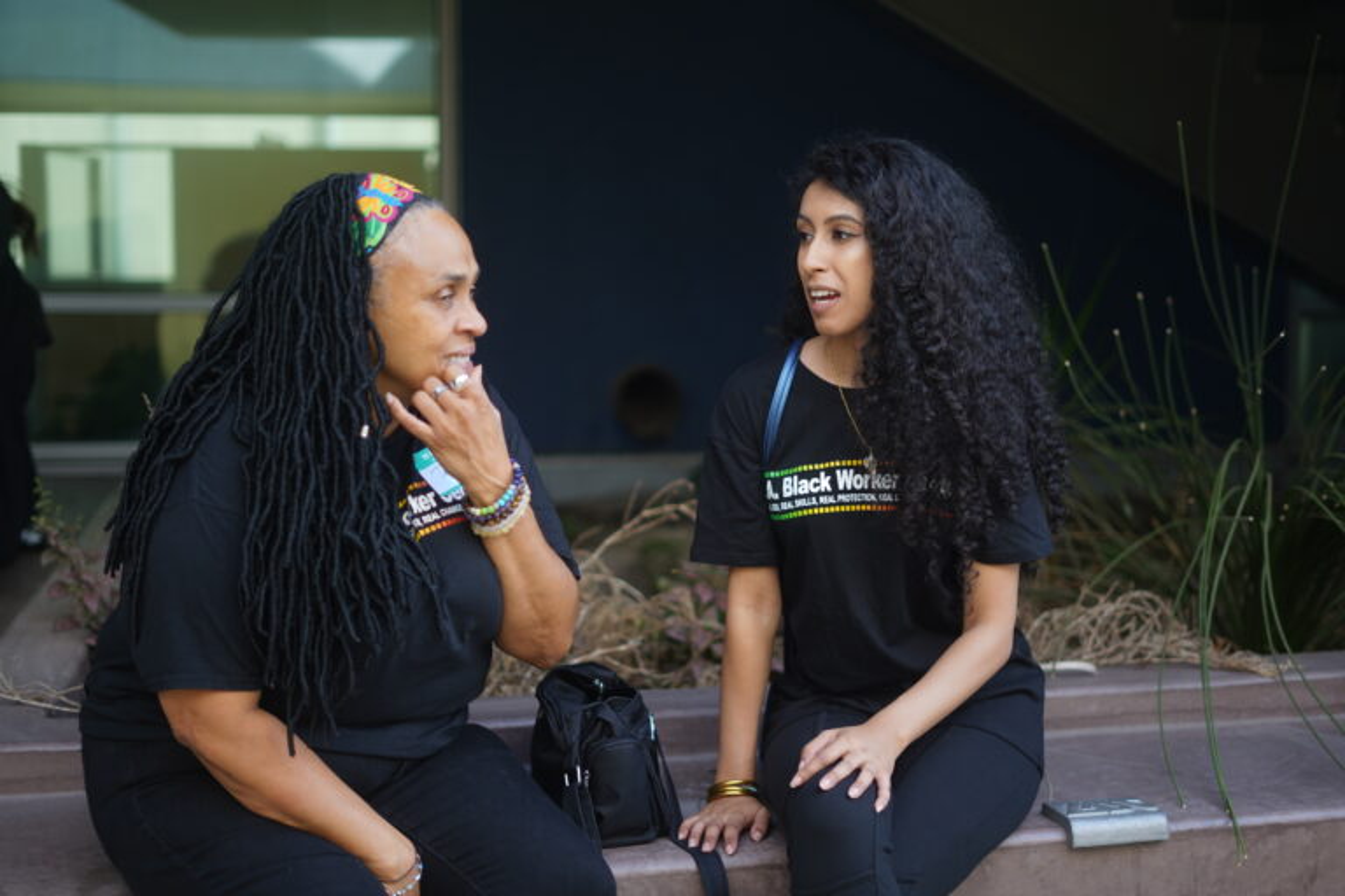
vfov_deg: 27.0
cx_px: 672
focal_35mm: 50
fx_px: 1868
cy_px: 448
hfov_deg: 39.6
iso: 80
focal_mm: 50
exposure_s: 1/320
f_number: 1.8
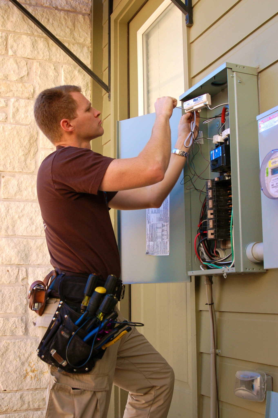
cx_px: 139
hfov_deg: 28.9
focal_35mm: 46
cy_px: 209
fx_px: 539
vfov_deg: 42.4
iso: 400
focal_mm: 31
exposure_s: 1/200
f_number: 7.1
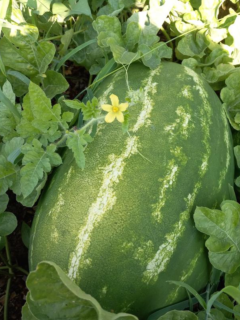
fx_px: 324
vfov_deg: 52.5
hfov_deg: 40.6
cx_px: 139
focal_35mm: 35
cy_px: 181
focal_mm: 3.94
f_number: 1.8
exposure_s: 1/321
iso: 40
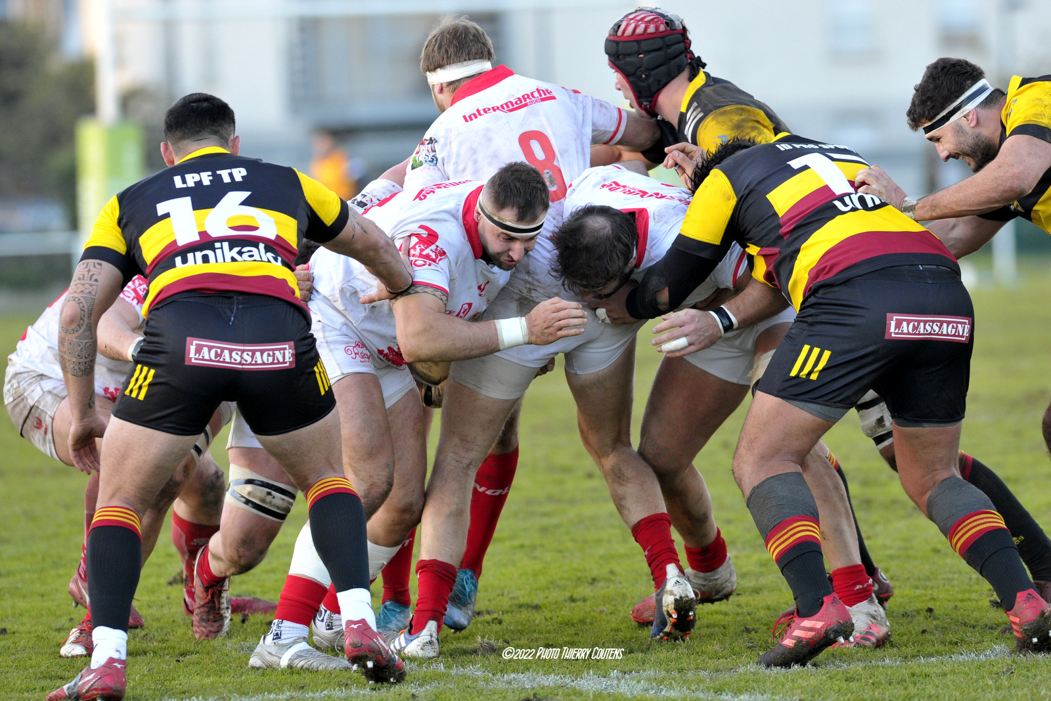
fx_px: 8761
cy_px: 350
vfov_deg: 4.6
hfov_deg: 6.9
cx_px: 526
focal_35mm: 300
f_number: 4.5
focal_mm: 300
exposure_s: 1/640
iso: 2200
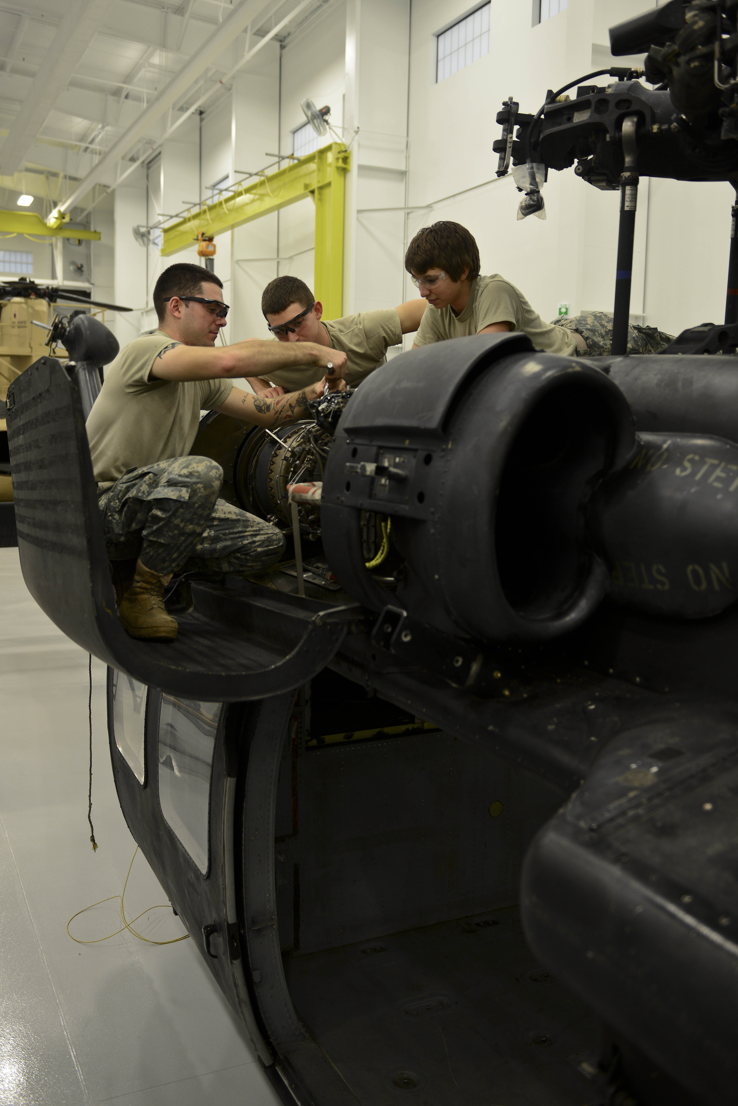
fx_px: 891
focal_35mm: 29
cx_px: 369
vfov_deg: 63.6
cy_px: 553
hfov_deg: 45.0
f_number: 2.8
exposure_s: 1/100
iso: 500
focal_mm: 29
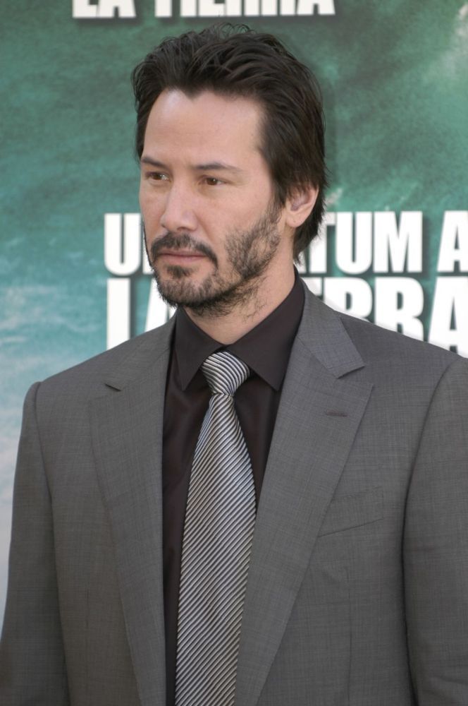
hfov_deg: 4.6
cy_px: 353
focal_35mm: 300
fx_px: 5866
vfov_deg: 6.9
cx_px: 234
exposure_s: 1/125
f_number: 3.2
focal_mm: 200
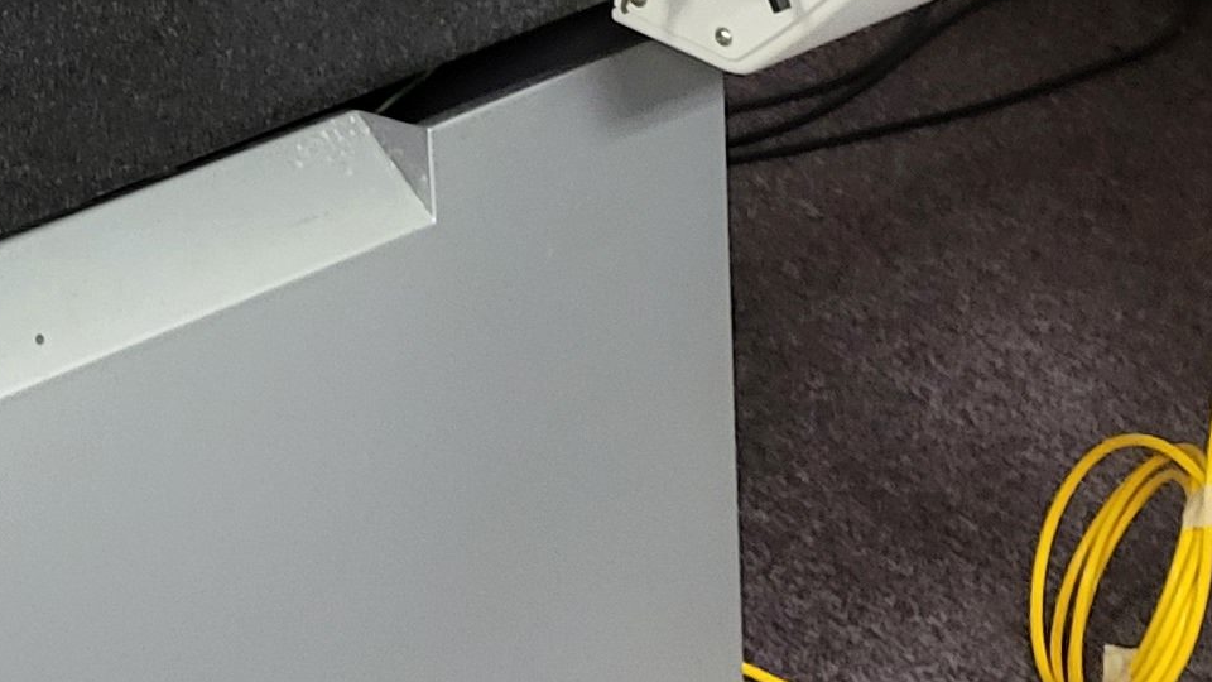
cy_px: -9
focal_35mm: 109
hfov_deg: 18.2
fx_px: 3503
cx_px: -403
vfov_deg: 11.0
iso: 400
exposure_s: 1/39
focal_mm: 5
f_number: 1.8
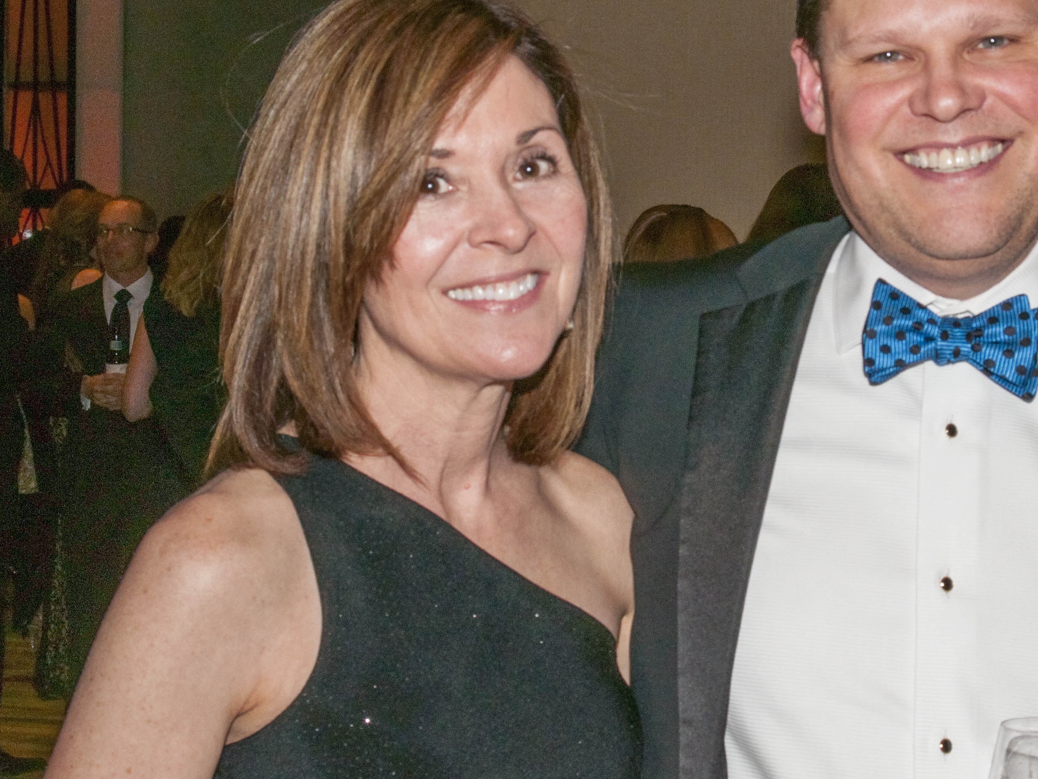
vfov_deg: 17.6
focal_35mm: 84
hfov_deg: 23.1
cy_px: 240
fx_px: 2513
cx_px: 791
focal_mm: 35
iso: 200
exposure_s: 1/80
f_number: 11
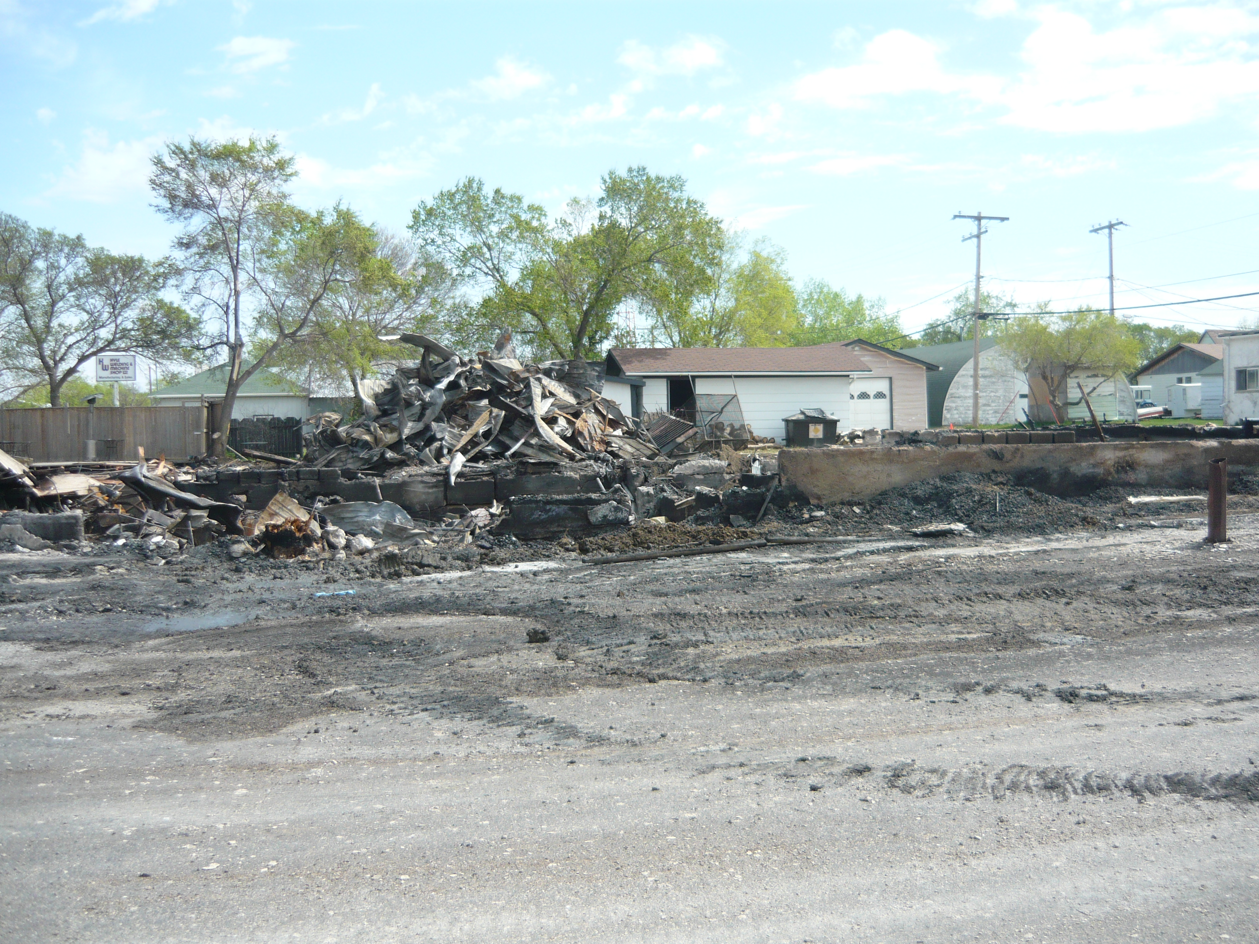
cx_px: 630
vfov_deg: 42.9
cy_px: 472
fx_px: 1200
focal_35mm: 33
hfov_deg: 55.4
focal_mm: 5.5
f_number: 2.8
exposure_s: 1/800
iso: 100
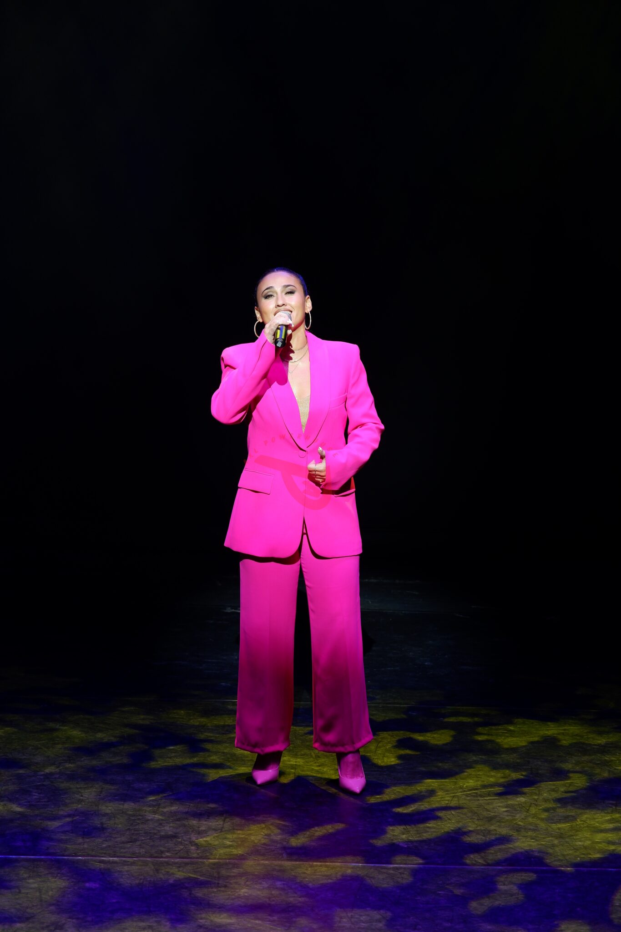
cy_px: 466
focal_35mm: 75
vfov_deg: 27.0
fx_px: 1941
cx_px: 310
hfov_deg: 18.2
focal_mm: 50
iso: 320
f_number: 4.5
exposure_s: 1/105
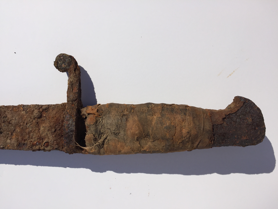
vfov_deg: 48.2
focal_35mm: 29
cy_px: 104
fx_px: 233
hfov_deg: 61.7
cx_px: 139
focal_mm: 4.15
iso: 32
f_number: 2.2
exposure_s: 1/5650
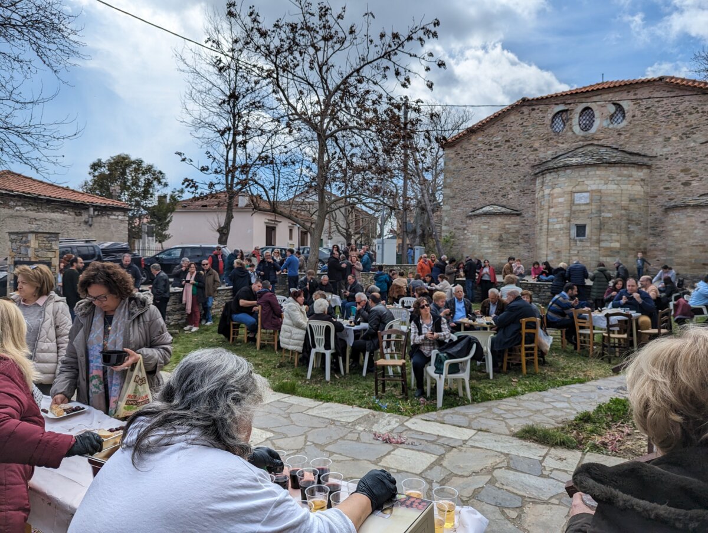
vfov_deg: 57.0
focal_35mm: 24
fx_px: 492
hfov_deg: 71.5
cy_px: 266
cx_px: 354
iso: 33
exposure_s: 1/2309
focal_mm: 6.81
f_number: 1.85
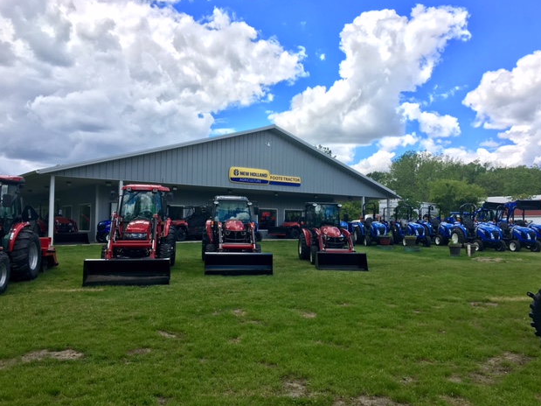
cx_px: 279
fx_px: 469
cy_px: 200
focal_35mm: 30
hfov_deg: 60.0
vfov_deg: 46.8
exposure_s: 1/1068
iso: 25
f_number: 2.2
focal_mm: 4.15
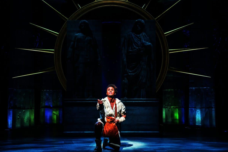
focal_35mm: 54
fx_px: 342
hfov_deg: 36.9
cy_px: 77
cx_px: 115
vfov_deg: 25.1
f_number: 6.3
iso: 1250
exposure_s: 1/250
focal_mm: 50
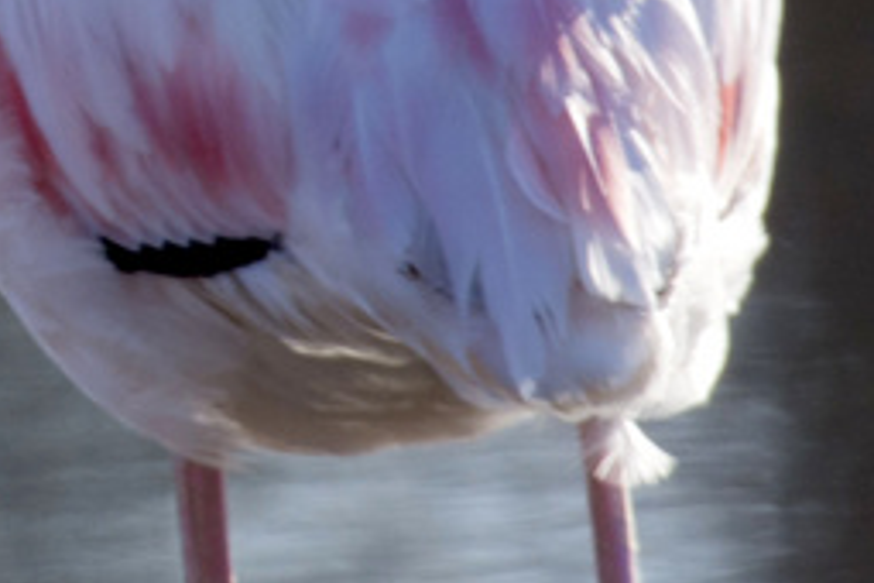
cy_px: -353
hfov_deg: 0.4
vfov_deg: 0.2
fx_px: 138809
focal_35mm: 5718
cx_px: -1025
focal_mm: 600
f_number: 7.1
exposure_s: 1/320
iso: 180
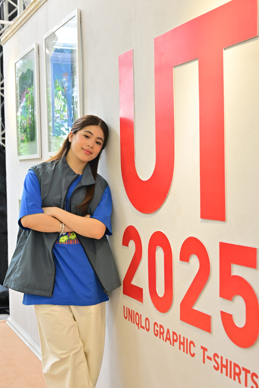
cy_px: 202
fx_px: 496
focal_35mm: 46
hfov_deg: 29.2
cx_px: 145
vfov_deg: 42.7
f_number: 4.5
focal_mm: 40
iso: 1250
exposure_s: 1/250
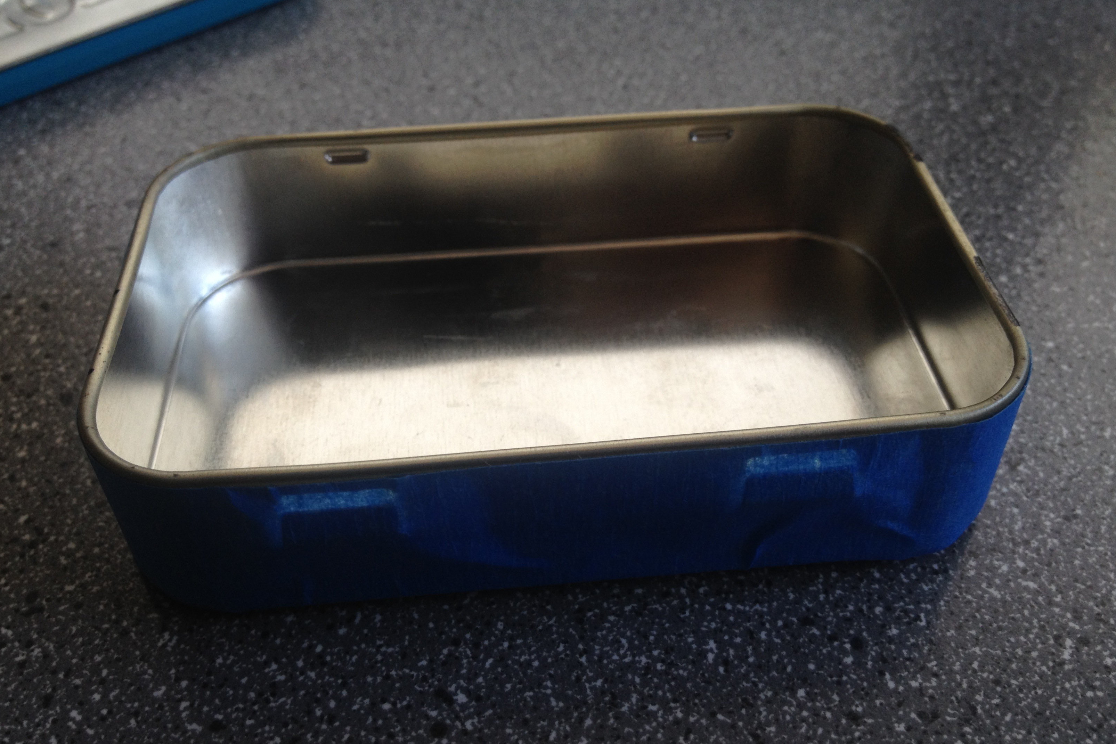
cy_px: 416
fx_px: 1147
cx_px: 560
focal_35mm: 37
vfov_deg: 35.9
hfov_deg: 51.9
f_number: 2.4
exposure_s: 1/60
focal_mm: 4.28
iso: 64
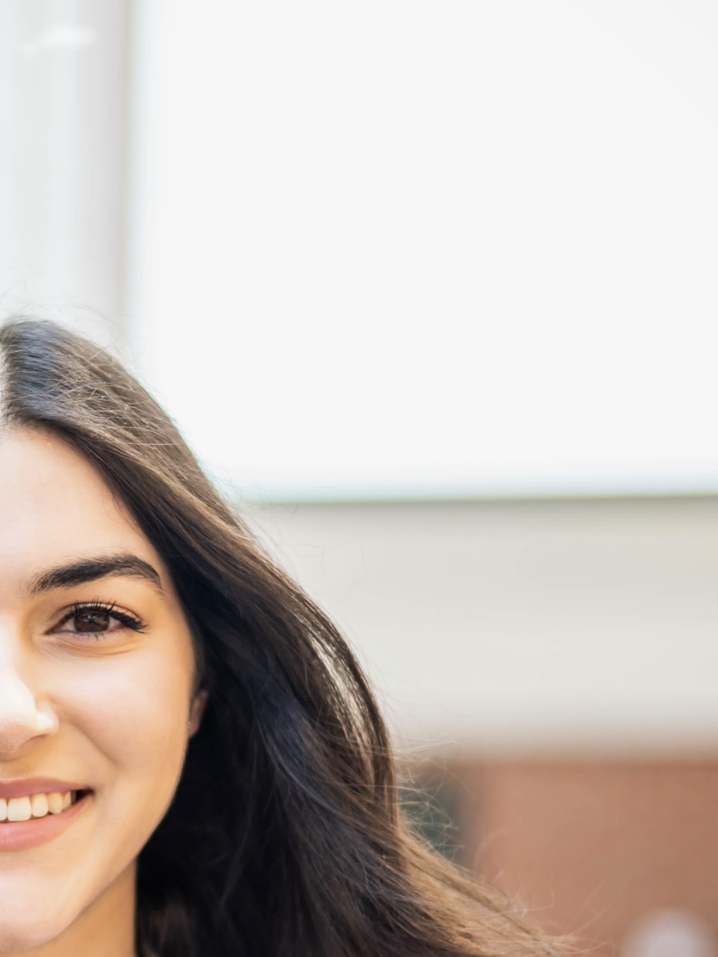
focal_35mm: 131
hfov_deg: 11.2
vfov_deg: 14.9
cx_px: 13
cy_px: 815
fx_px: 3622
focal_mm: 50
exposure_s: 1/800
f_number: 1.8
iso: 100
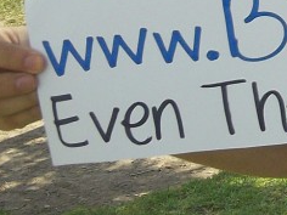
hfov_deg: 10.9
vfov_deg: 8.6
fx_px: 1368
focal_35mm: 165
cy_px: -192
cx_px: 576
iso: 80
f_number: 4.5
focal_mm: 6.3
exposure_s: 1/400
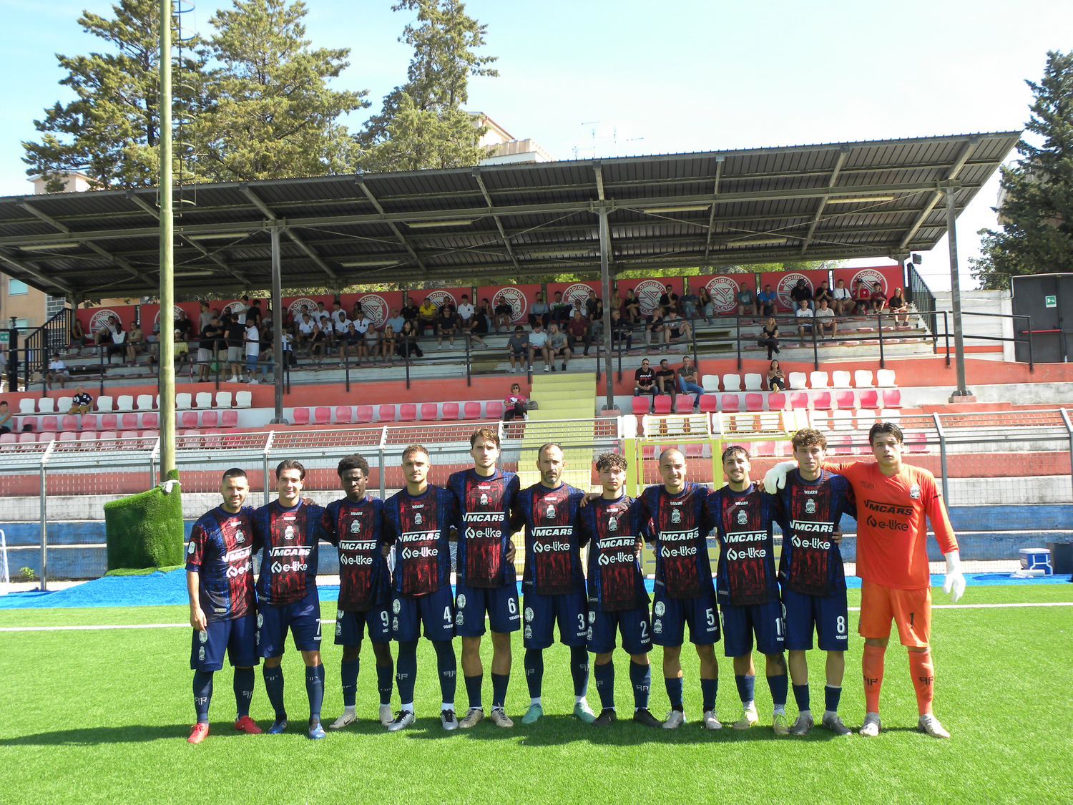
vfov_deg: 38.7
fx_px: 1147
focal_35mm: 37
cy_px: 402
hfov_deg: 50.1
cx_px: 536
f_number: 4.5
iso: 64
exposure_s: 1/140
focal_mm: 6.6
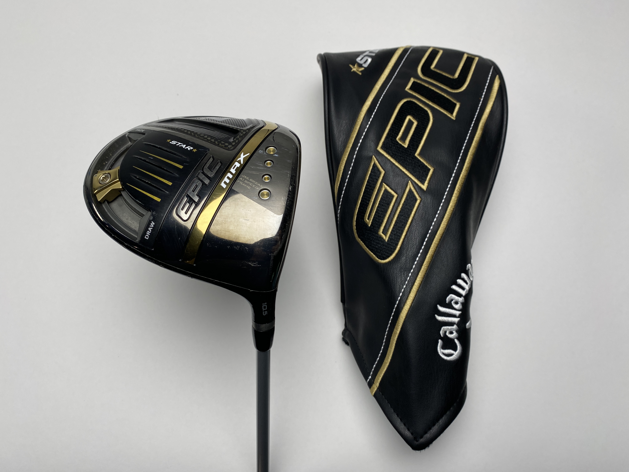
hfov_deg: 67.3
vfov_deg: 53.1
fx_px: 472
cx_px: 314
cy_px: 236
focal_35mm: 26
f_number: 1.8
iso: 32
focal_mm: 4.25
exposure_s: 1/306
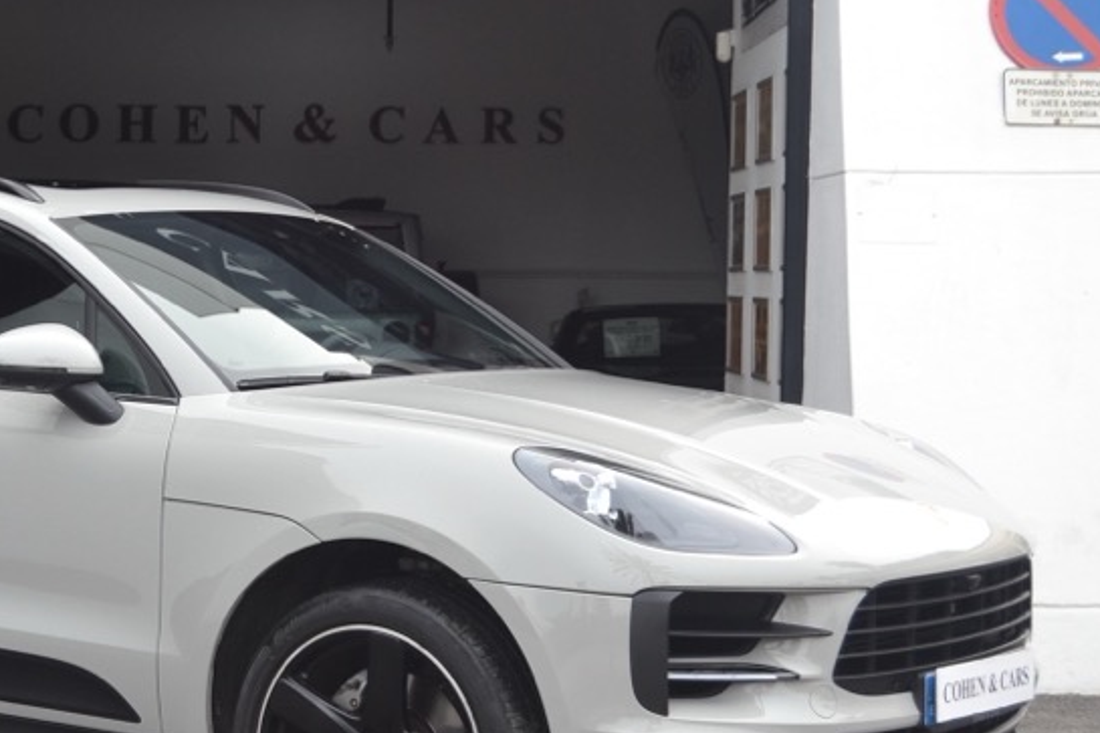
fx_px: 2657
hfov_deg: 23.0
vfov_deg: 15.7
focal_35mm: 87
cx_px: 192
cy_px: 398
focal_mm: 34
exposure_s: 1/125
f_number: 5.6
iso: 125
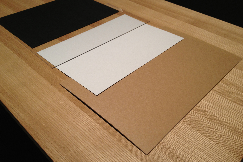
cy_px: 73
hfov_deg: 51.9
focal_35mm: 37
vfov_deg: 35.9
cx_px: 120
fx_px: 250
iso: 50
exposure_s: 1/24
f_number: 2.4
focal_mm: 4.28
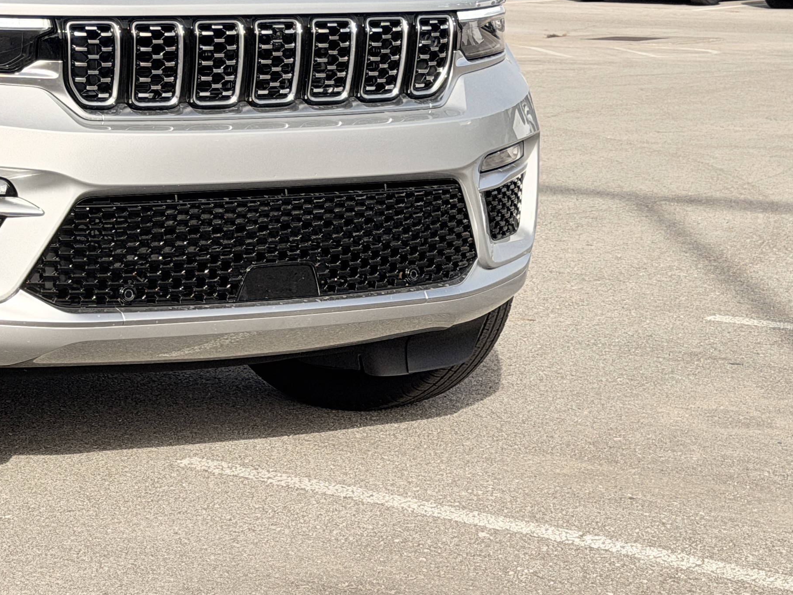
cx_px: -68
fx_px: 2451
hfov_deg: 17.8
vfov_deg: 13.7
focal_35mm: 107
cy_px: 75
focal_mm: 6.76
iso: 64
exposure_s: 1/7143
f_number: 1.78
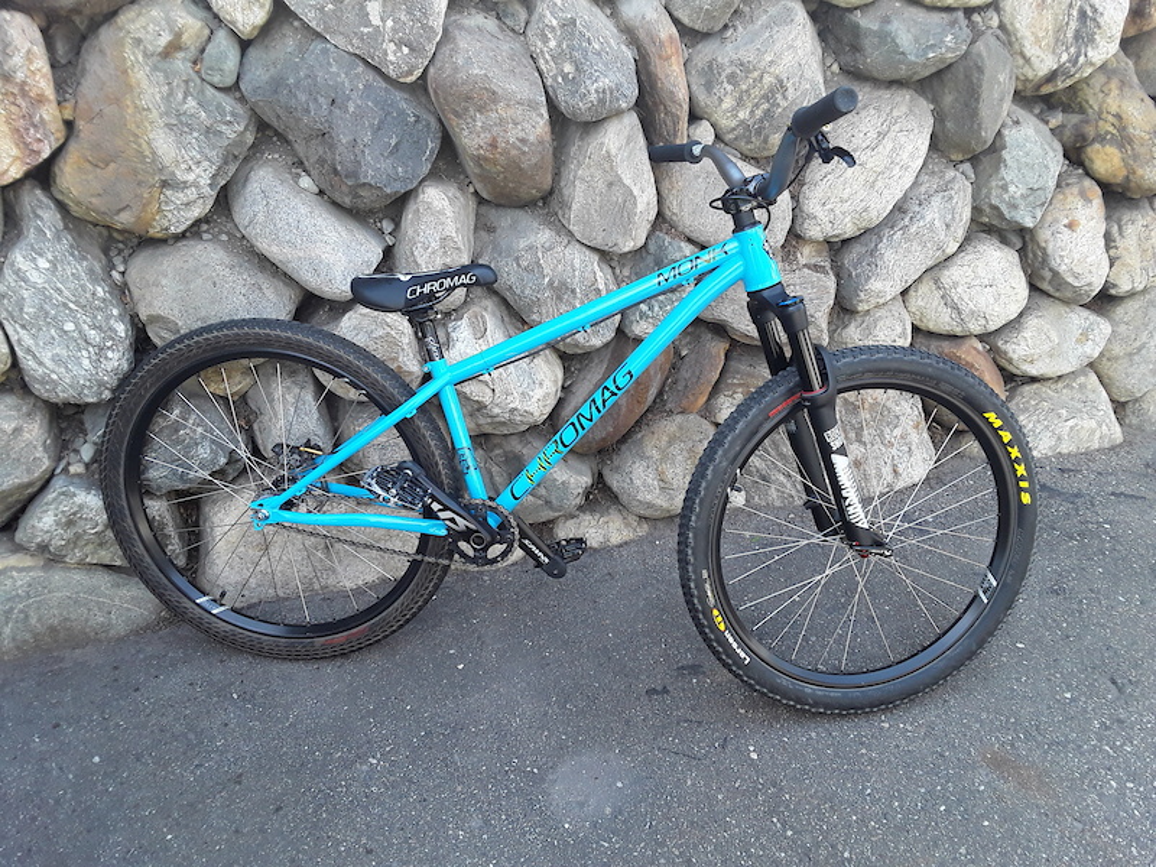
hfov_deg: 65.3
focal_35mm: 27
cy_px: 434
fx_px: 902
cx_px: 578
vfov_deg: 51.4
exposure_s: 1/120
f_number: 1.9
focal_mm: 2.91
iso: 40
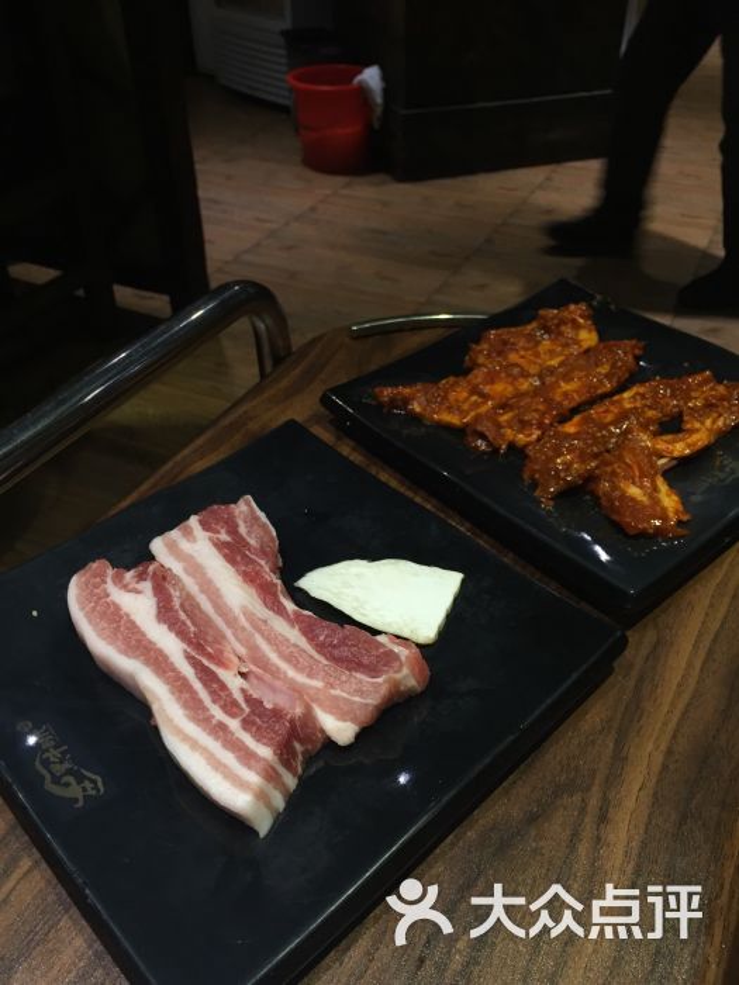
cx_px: 370
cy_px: 492
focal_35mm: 29
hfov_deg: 48.2
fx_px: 825
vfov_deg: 61.7
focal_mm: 4.15
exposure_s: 1/33
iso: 100
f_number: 2.2
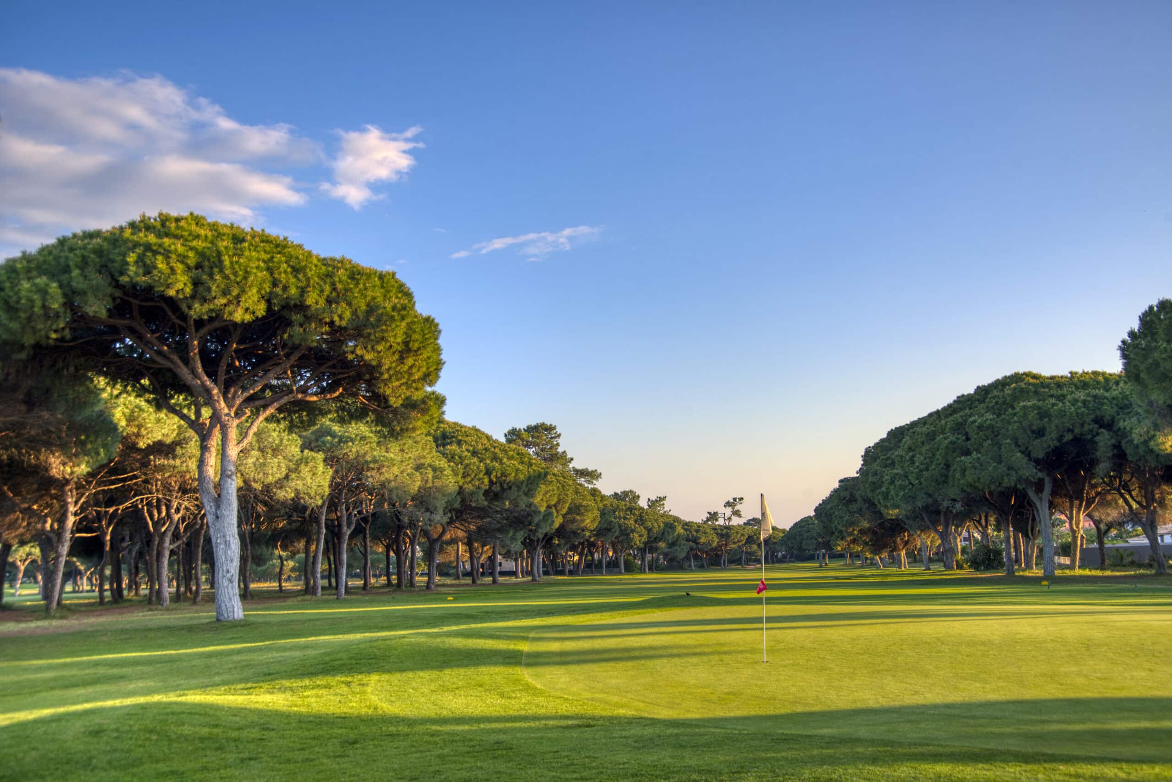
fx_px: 1238
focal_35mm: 38
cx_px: 586
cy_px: 391
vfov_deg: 35.1
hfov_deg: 50.7
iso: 160
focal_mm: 38
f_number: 8
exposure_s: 1/160
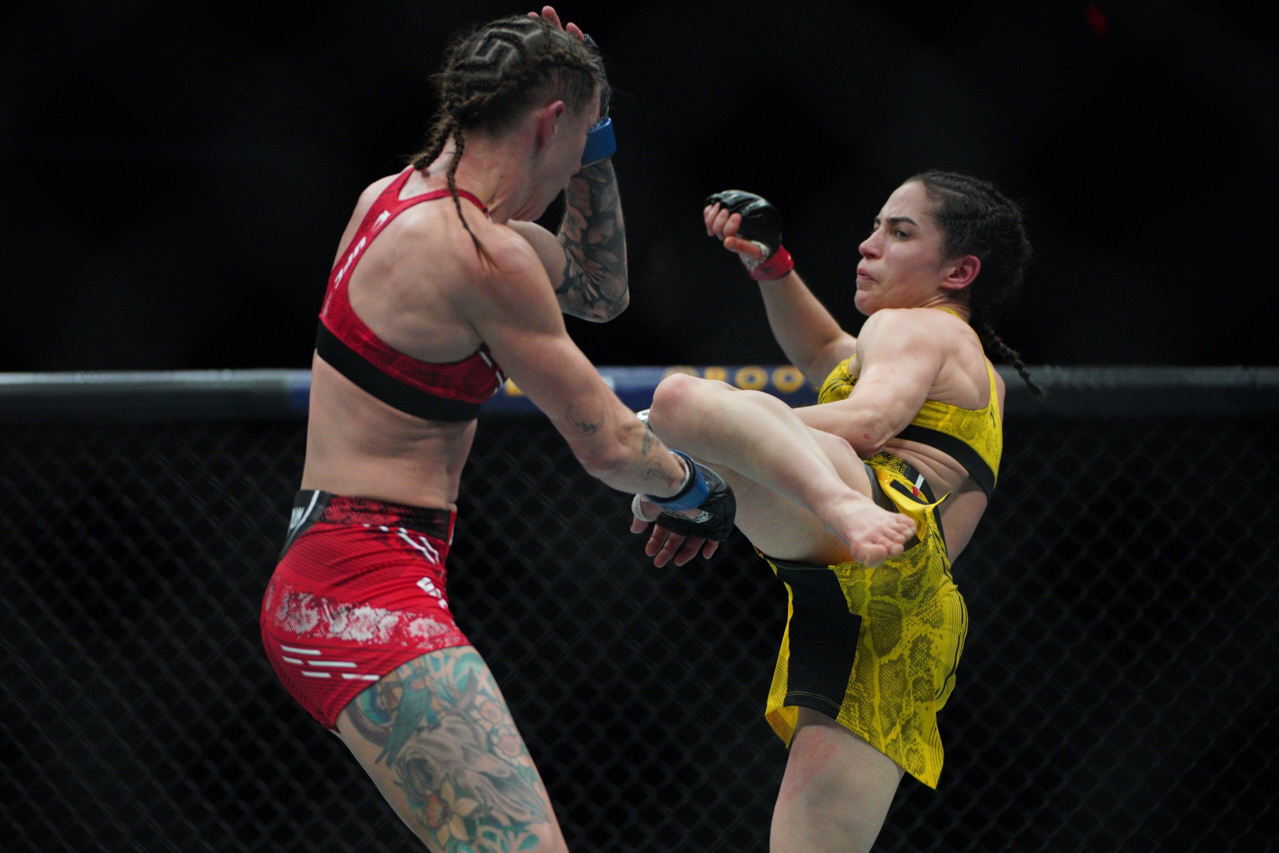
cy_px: 426
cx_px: 640
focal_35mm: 117
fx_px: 4157
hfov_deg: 17.5
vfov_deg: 11.7
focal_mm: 117
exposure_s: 1/5000
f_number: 2.8
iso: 5000
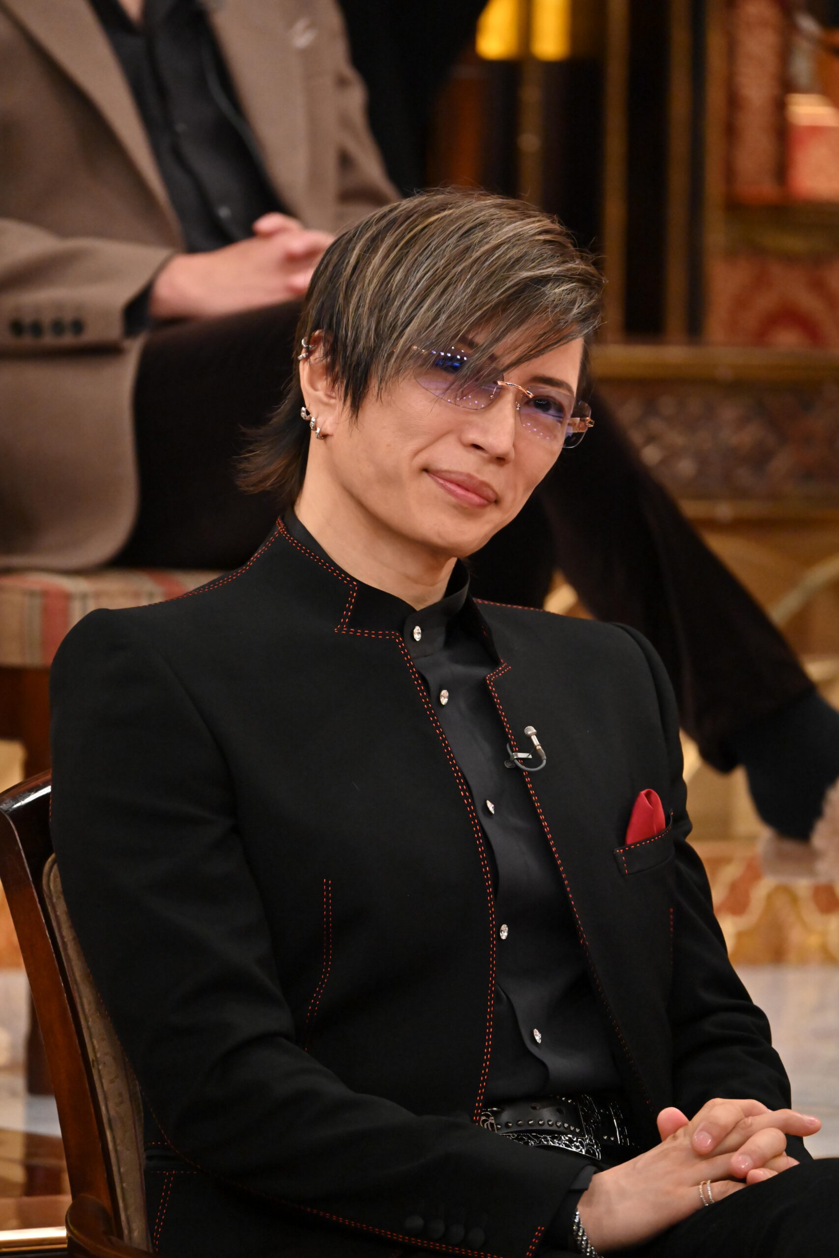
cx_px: 420
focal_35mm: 300
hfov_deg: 4.6
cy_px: 629
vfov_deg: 6.9
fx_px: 10485
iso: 5000
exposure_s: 1/400
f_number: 7.1
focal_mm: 300
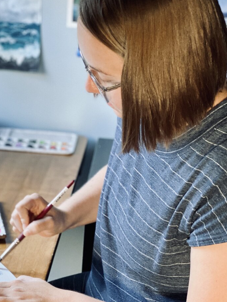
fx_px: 795
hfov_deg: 16.1
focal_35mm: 91
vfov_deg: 21.5
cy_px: 162
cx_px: 42
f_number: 2
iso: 250
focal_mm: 6
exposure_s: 1/40
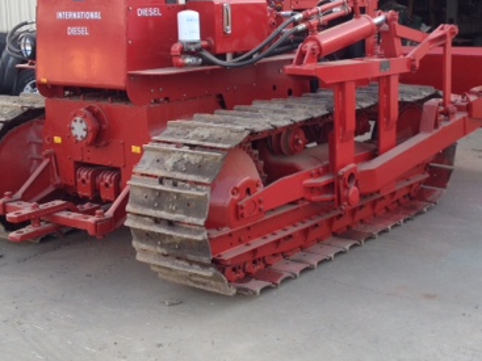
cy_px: 106
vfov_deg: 23.8
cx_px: 314
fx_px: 849
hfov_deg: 31.5
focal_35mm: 61
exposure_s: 1/60
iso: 50
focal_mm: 4.28
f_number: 2.4
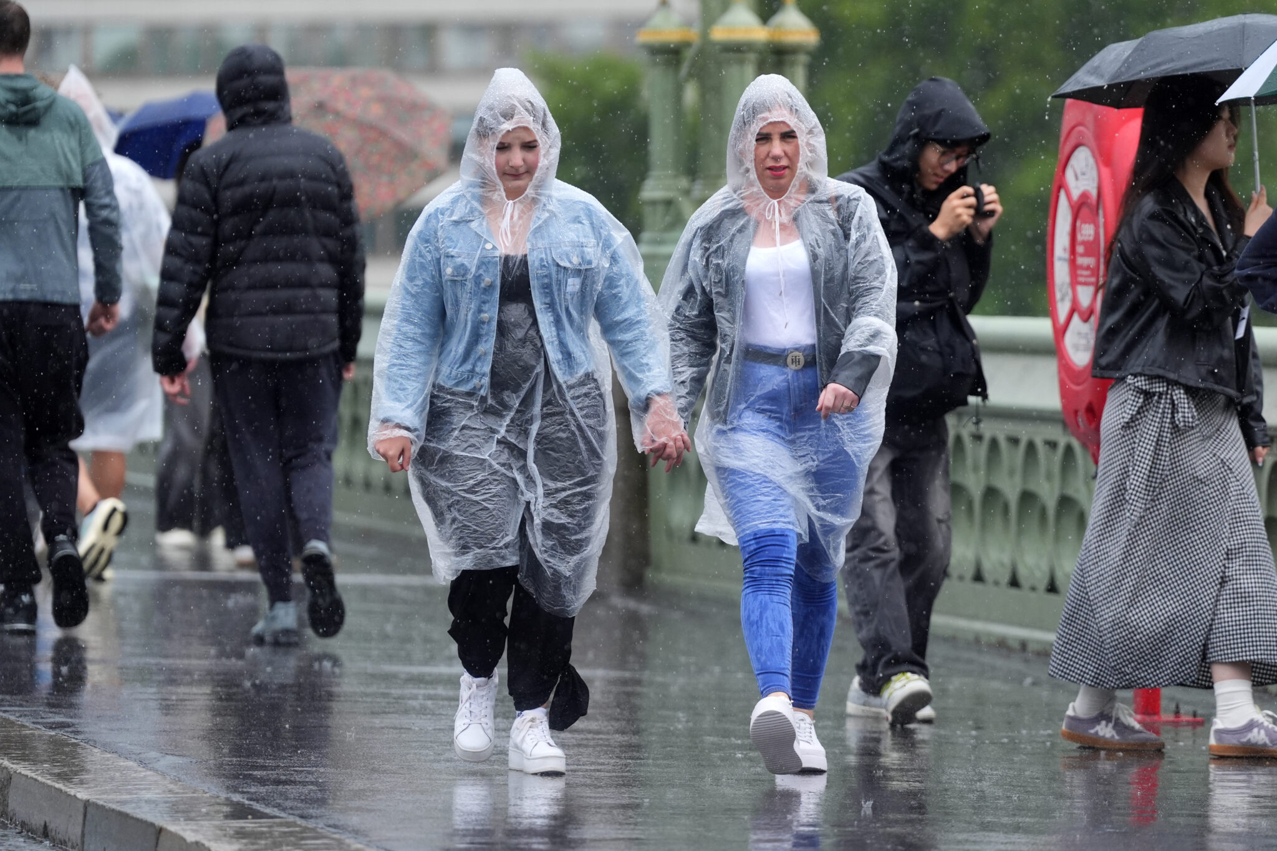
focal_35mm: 255
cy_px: 426
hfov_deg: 8.1
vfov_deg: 5.4
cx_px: 638
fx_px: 9044
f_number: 4
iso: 1000
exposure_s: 1/2000
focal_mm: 255
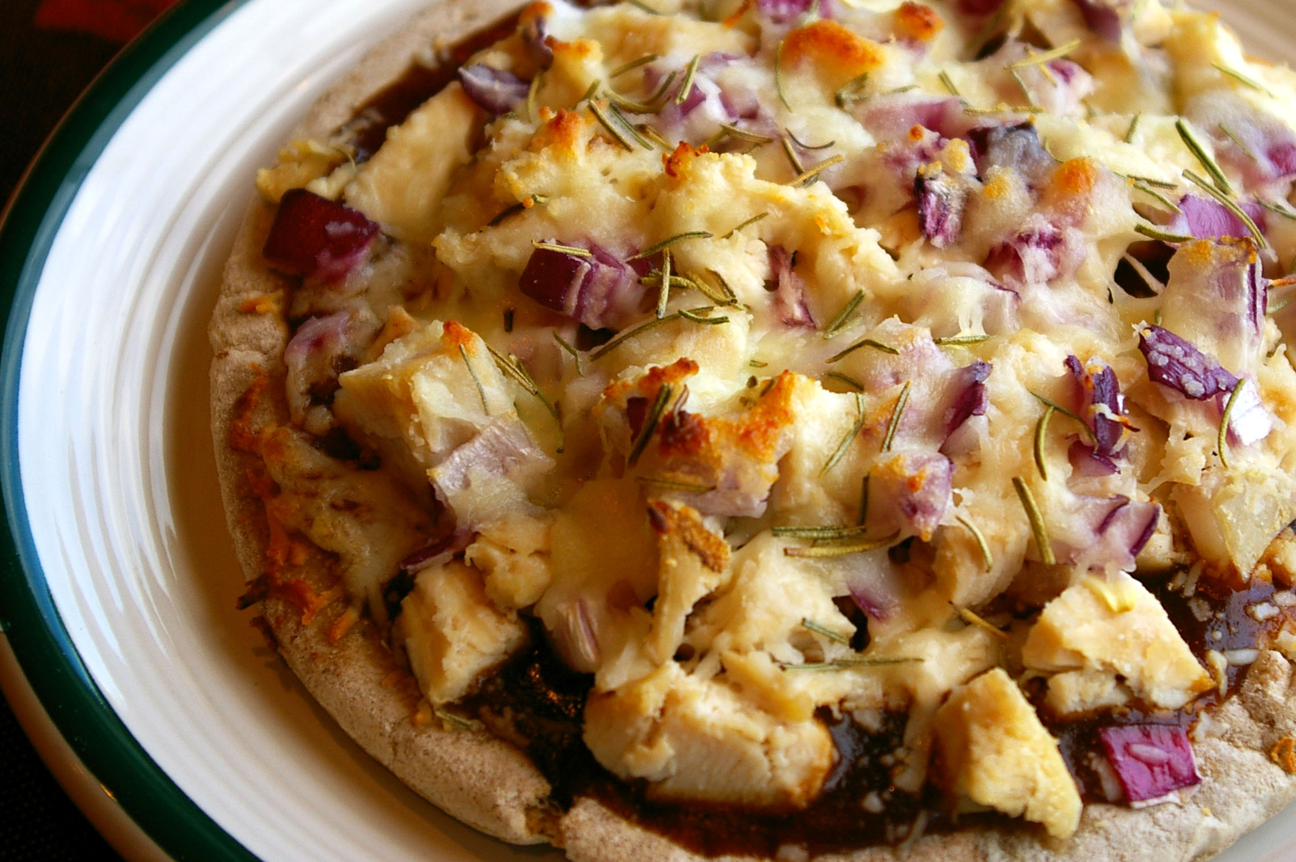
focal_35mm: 79
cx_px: 822
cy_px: 309
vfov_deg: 17.2
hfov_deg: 25.6
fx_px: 2841
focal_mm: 40
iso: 200
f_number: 4.5
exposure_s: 1/90
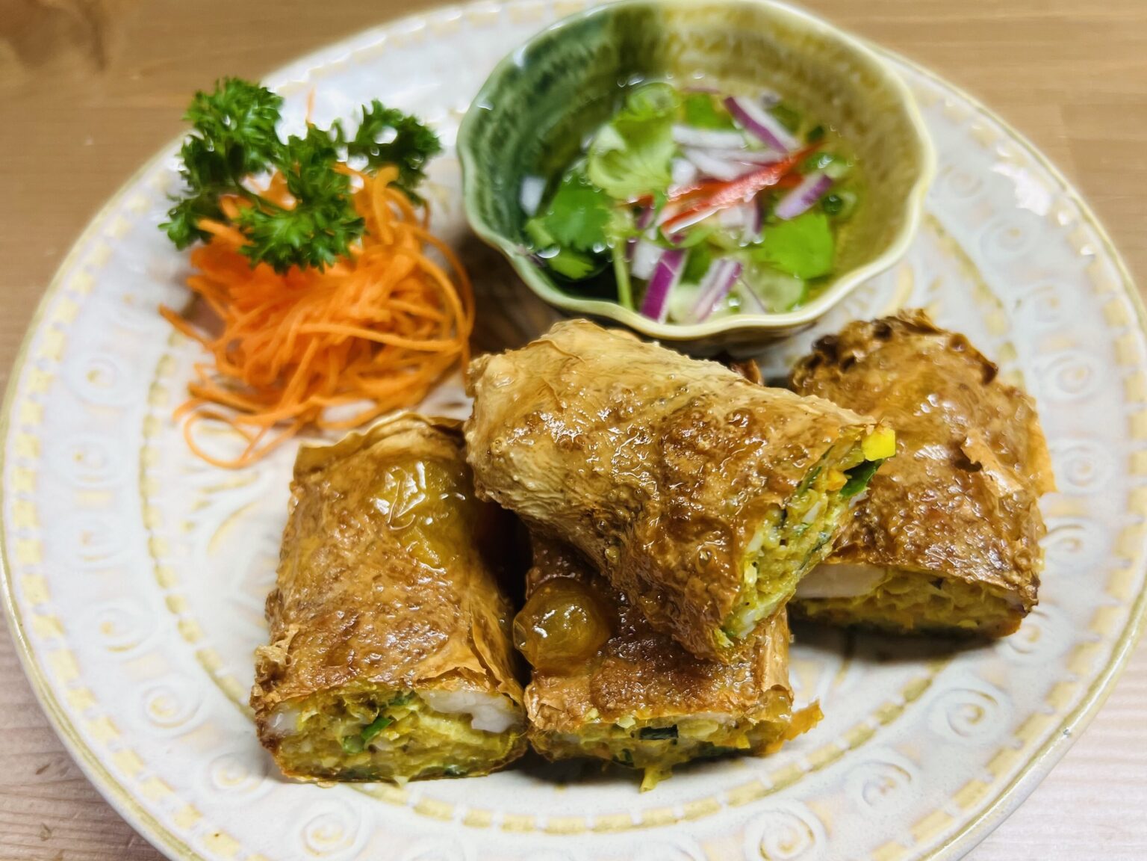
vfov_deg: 53.1
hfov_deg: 67.3
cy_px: 430
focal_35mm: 26
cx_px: 574
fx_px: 862
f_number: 1.5
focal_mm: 5.7
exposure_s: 1/120
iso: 125
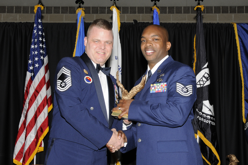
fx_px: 320
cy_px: 82
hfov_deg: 42.4
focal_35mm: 46
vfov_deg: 28.8
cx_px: 124
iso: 320
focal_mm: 31
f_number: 10
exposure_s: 1/60
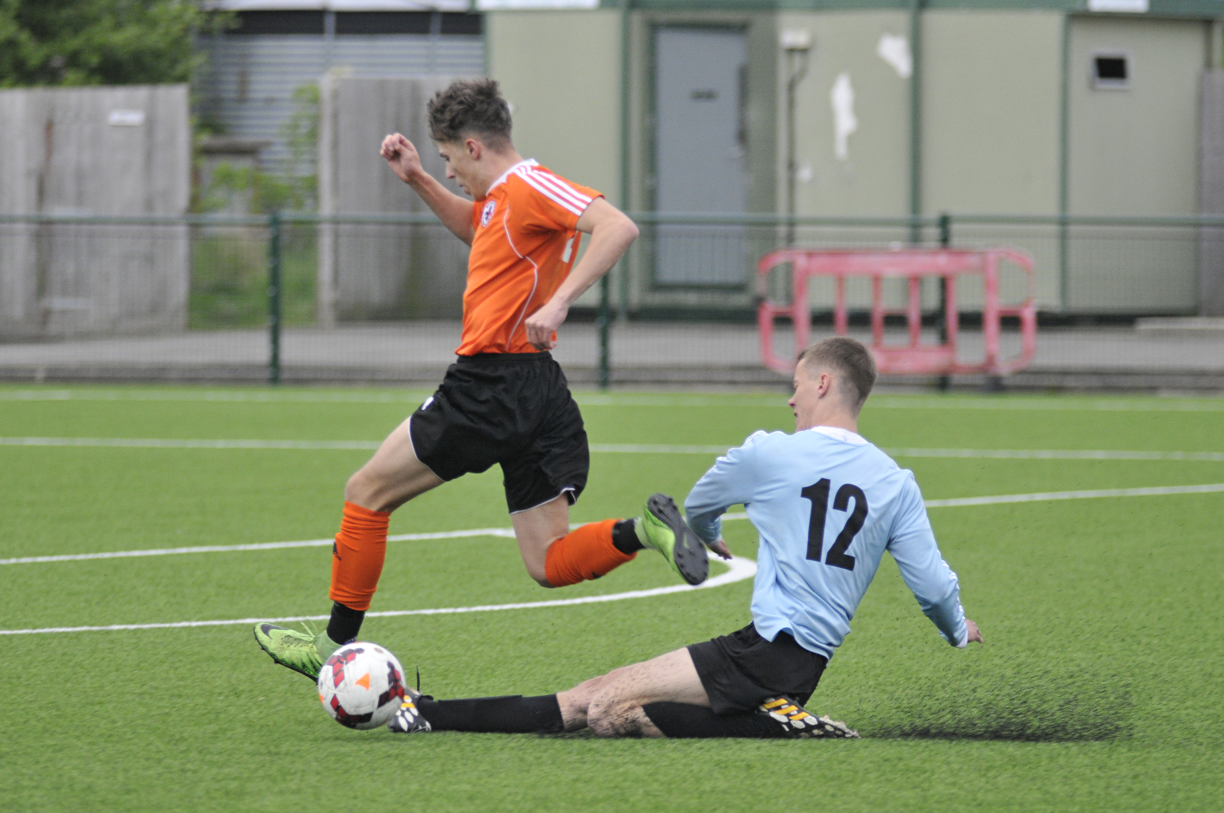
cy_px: 406
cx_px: 612
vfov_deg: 5.1
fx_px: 9169
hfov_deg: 7.6
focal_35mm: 270
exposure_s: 1/500
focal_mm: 180
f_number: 2.8
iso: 800
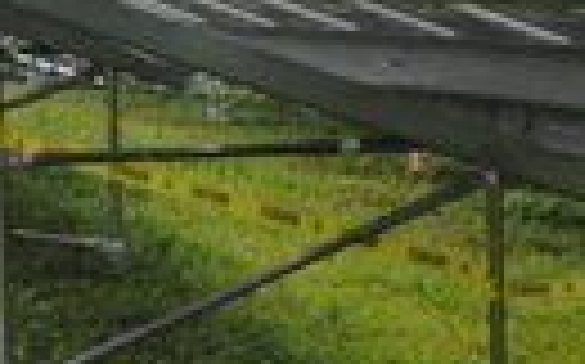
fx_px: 2995
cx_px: -590
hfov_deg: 10.3
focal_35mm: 188
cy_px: 229
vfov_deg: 7.0
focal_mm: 20
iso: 100
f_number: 4
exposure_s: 1/200
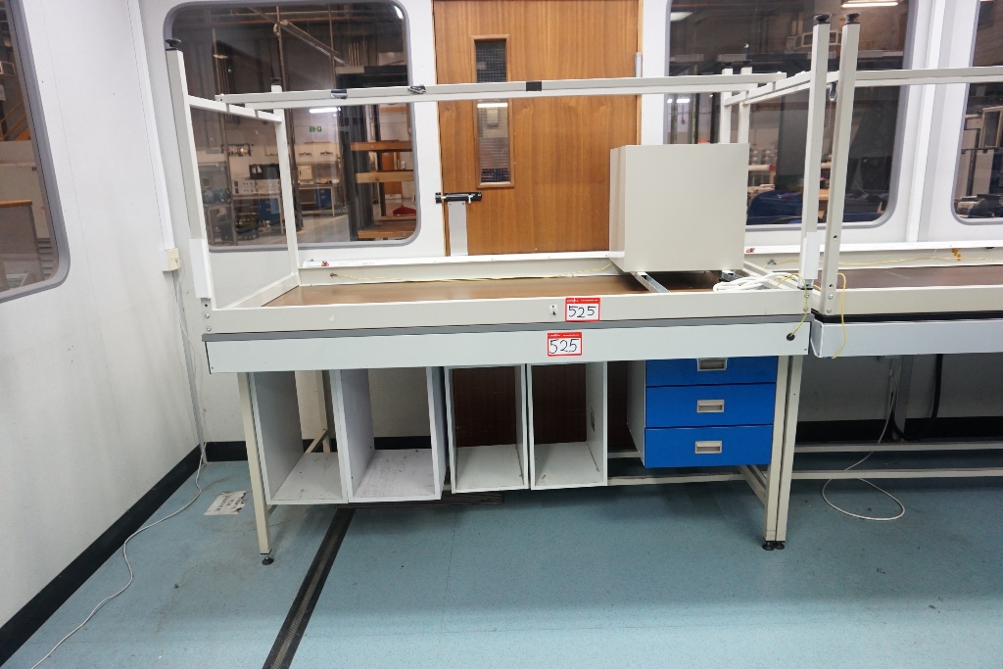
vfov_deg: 53.1
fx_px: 669
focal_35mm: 24
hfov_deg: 73.7
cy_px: 334
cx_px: 502
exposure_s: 1/160
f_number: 4
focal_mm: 16
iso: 1250
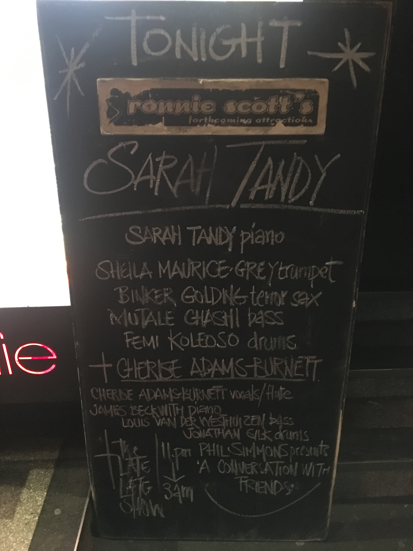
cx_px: 206
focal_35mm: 29
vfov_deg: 61.7
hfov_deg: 48.2
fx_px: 461
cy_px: 276
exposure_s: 1/17
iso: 1000
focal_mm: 4.15
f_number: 2.2
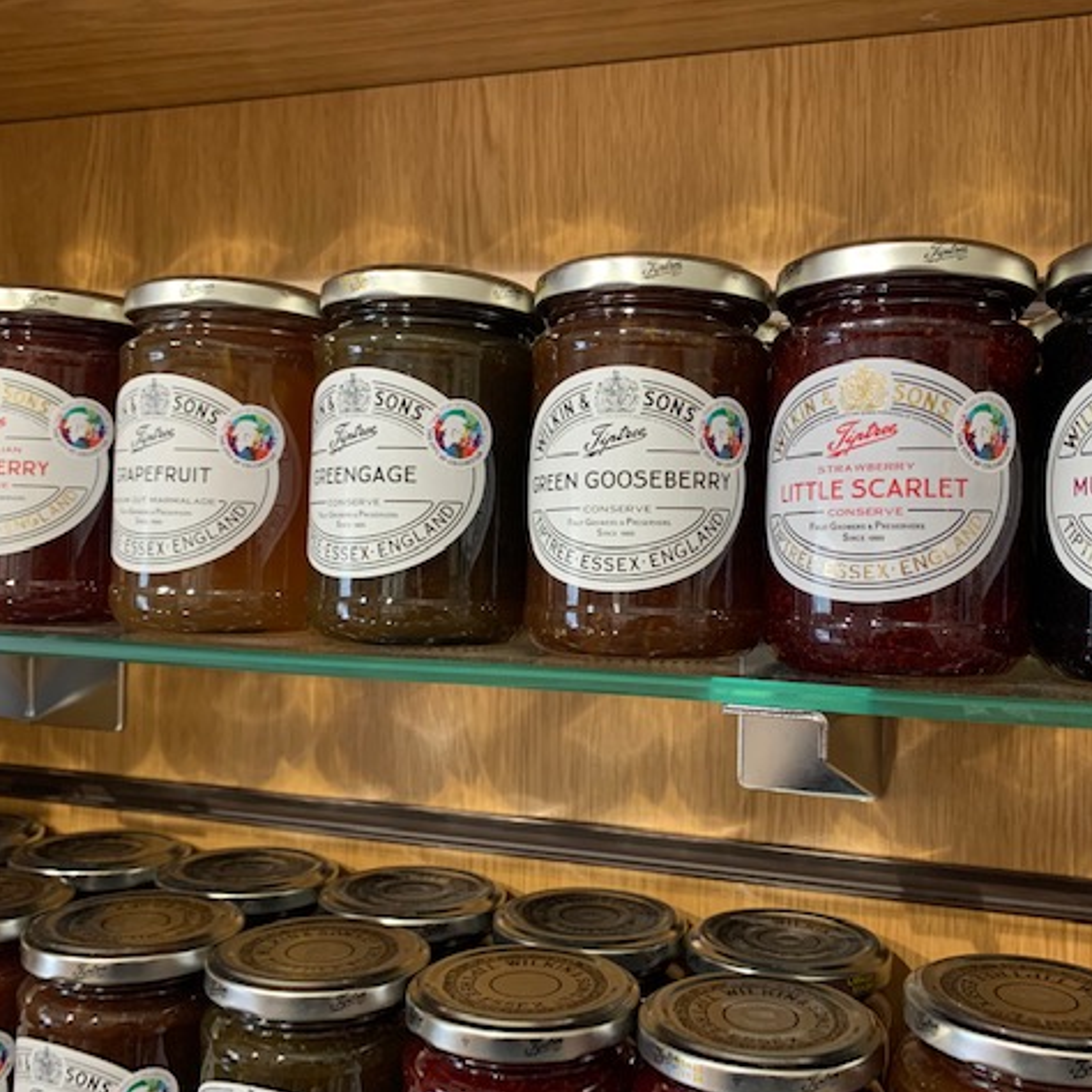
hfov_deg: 52.3
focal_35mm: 31
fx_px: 1106
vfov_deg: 52.5
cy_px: 548
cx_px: 638
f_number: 1.8
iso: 200
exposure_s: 1/50
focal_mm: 4.25
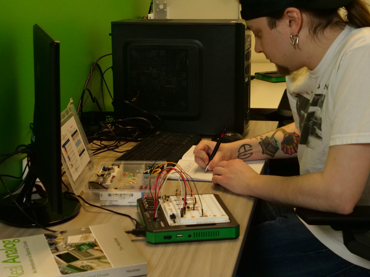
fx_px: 748
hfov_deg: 27.8
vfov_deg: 21.0
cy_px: 138
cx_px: 185
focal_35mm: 70
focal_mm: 35
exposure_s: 1/60
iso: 3200
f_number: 6.3
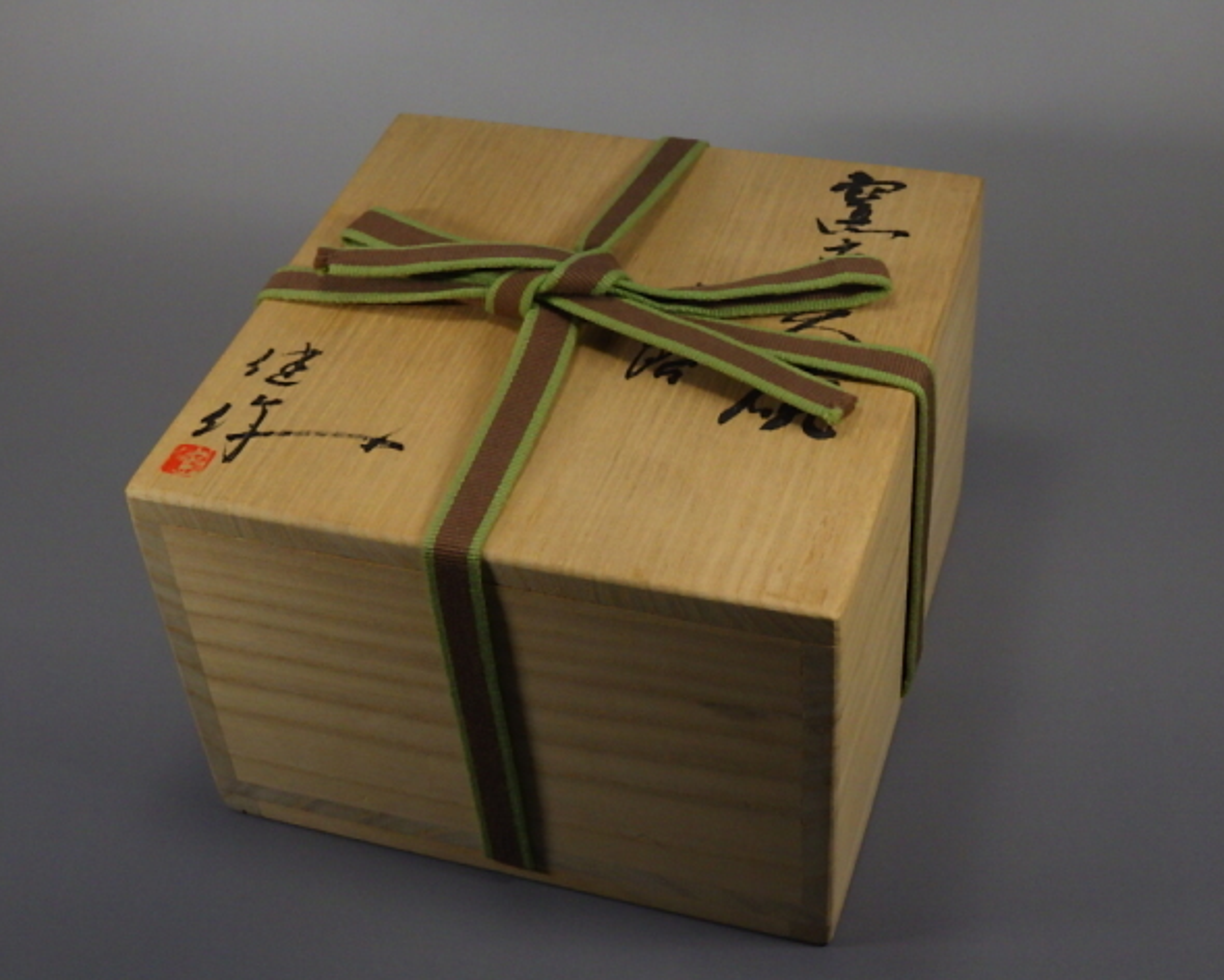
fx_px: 1956
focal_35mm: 54
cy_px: 496
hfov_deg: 34.7
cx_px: 606
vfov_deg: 28.1
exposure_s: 1/60
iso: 125
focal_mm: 9.1
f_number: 4.4
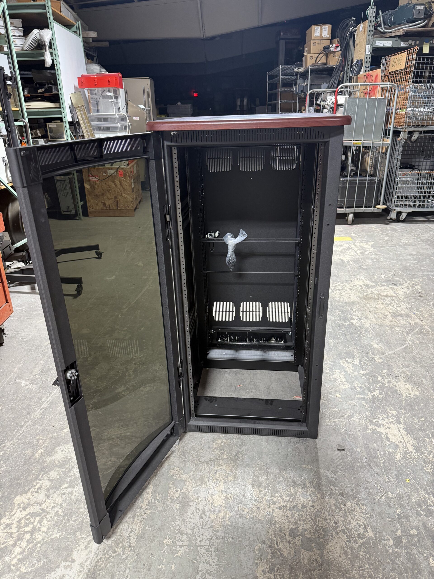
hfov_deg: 56.8
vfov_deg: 71.6
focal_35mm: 24
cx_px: 217
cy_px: 290
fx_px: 401
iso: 200
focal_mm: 6.76
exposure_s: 1/65
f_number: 1.78
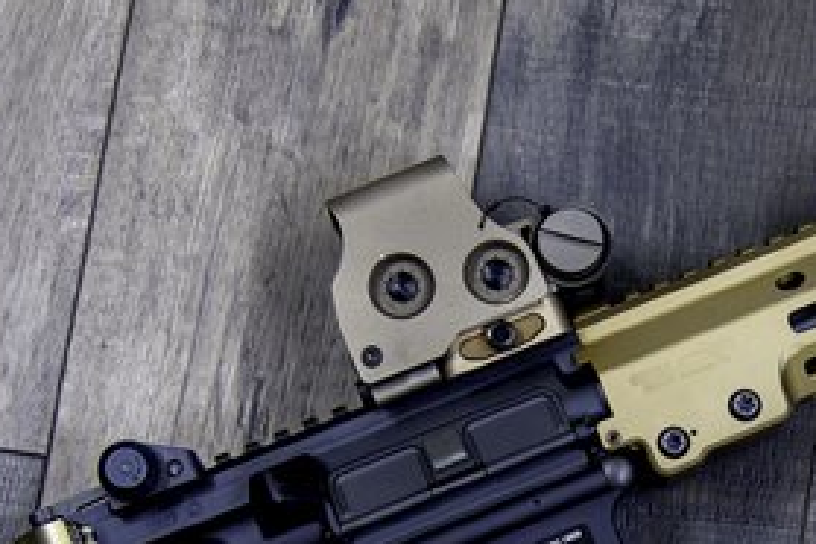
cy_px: 566
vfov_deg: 9.5
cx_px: 708
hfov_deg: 14.2
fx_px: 3241
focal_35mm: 143
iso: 100
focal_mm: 26
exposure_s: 1/20
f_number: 4
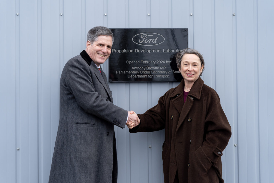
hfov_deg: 20.6
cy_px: 92
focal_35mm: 99
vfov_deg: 13.8
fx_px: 753
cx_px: 137
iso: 400
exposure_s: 1/160
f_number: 2.8
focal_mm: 99
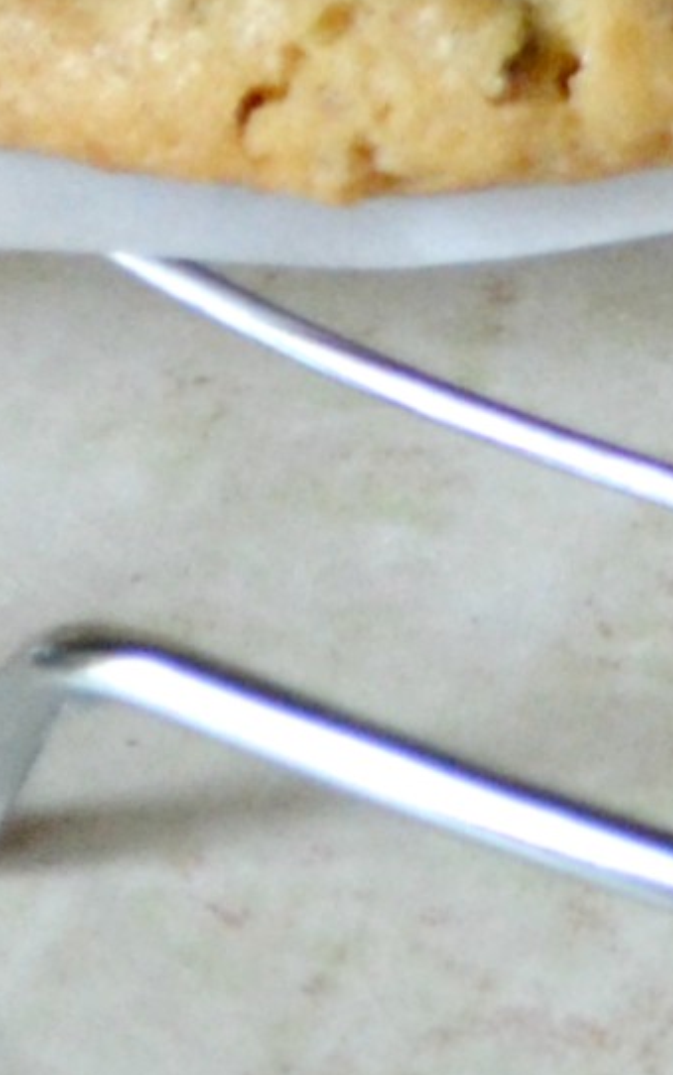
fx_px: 15692
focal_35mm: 535
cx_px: 3752
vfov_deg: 3.9
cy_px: -999
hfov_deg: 2.3
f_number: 5.3
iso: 800
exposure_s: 1/30
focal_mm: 48
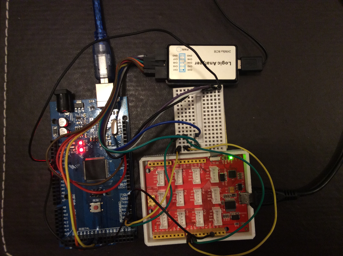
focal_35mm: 32
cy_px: 128
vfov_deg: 44.1
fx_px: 317
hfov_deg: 56.9
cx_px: 172
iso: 125
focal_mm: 3.3
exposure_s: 1/24
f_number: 2.4
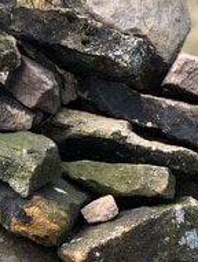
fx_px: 2318
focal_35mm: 305
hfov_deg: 4.9
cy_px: 257
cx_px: 139
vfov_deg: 6.5
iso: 20
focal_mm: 6.6
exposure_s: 1/201
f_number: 2.8
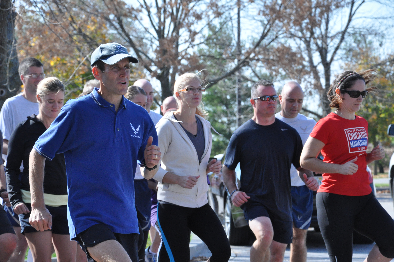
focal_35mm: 158
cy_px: 131
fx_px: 1722
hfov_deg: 13.1
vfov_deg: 8.7
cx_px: 197
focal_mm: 105
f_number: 9
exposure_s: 1/1600
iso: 1600
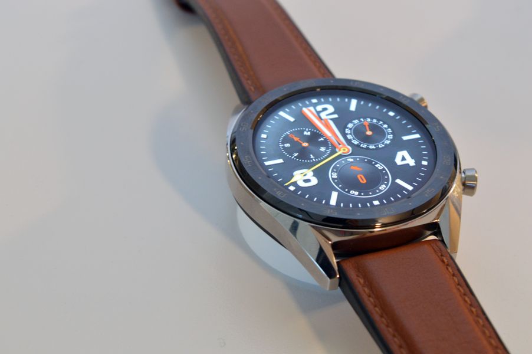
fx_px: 1218
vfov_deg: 16.5
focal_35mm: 82
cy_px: 177
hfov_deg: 24.6
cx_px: 266
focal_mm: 55
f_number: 10
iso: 1600
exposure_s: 1/25
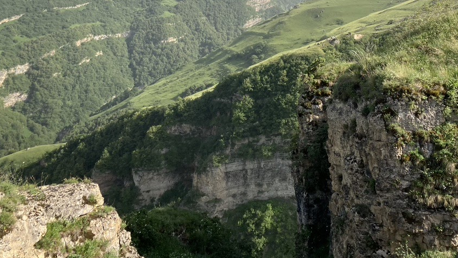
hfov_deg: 53.8
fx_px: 449
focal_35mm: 37
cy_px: 68
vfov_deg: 31.5
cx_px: 265
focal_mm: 3.99
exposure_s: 1/1919
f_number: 1.8
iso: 20
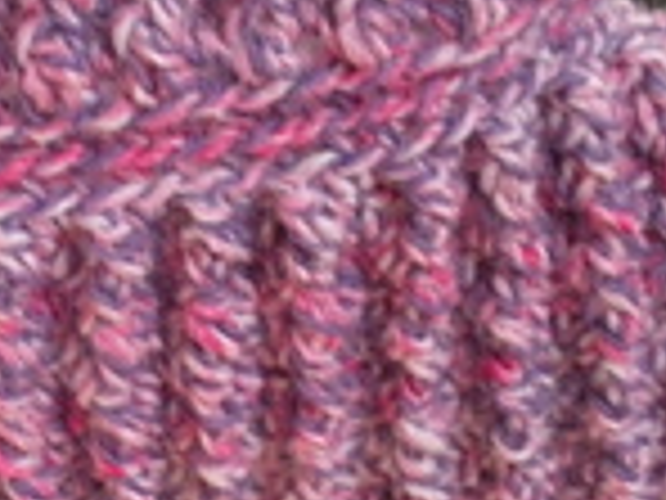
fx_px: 2270
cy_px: 259
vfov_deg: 12.6
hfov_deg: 16.3
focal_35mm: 118
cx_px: 0
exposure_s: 1/41
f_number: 3.5
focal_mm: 6.3
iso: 400
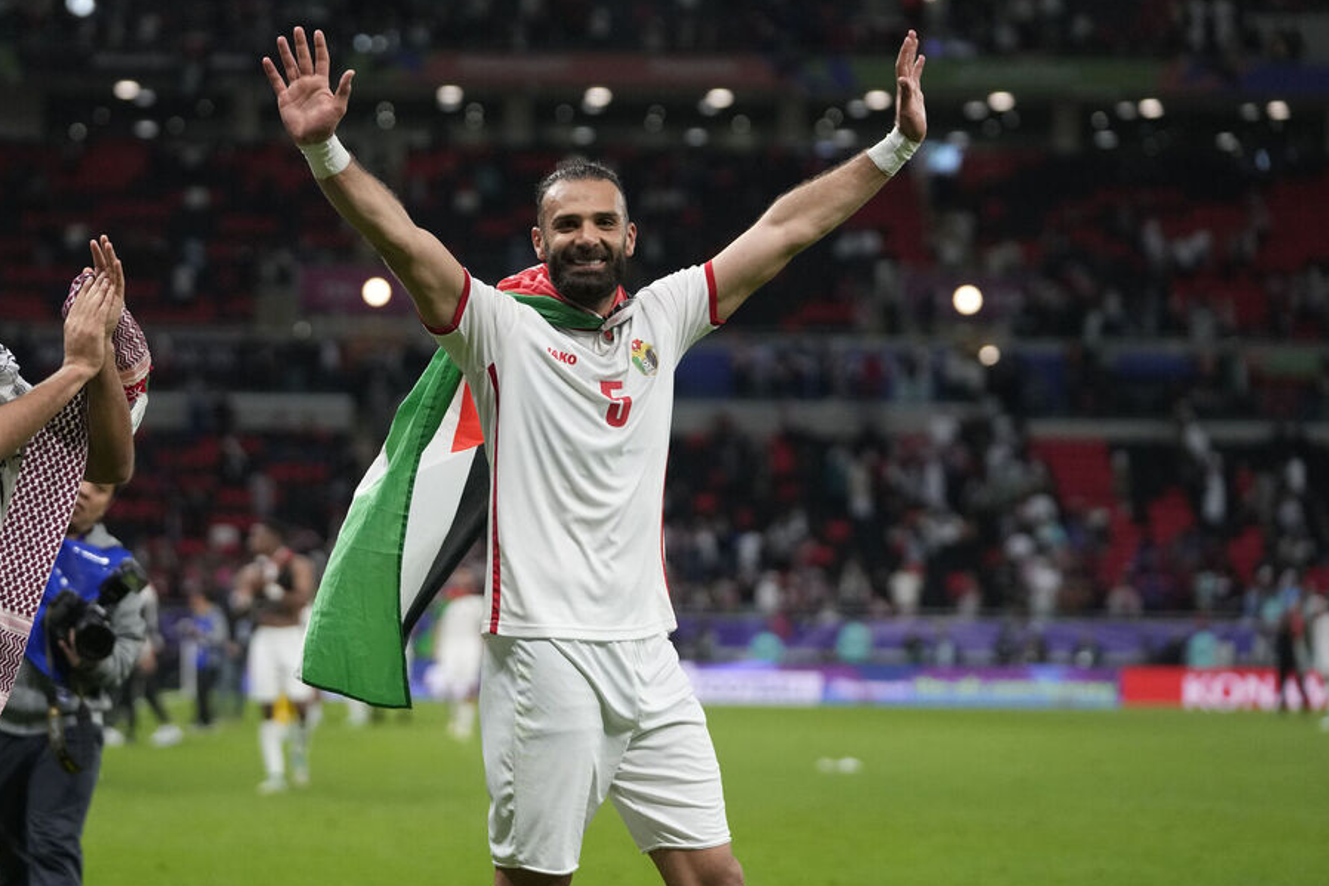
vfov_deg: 9.3
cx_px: 466
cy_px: 430
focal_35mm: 147
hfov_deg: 13.9
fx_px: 5427
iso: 2500
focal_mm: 110
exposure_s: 1/2500
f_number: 3.2
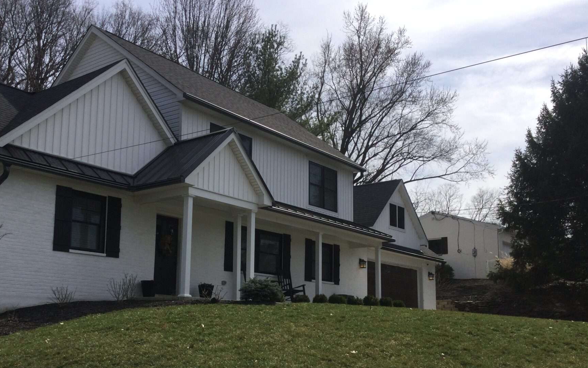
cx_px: 270
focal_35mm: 39
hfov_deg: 50.3
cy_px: 240
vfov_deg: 32.5
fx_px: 625
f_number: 2.4
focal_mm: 3.3
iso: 25
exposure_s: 1/1698
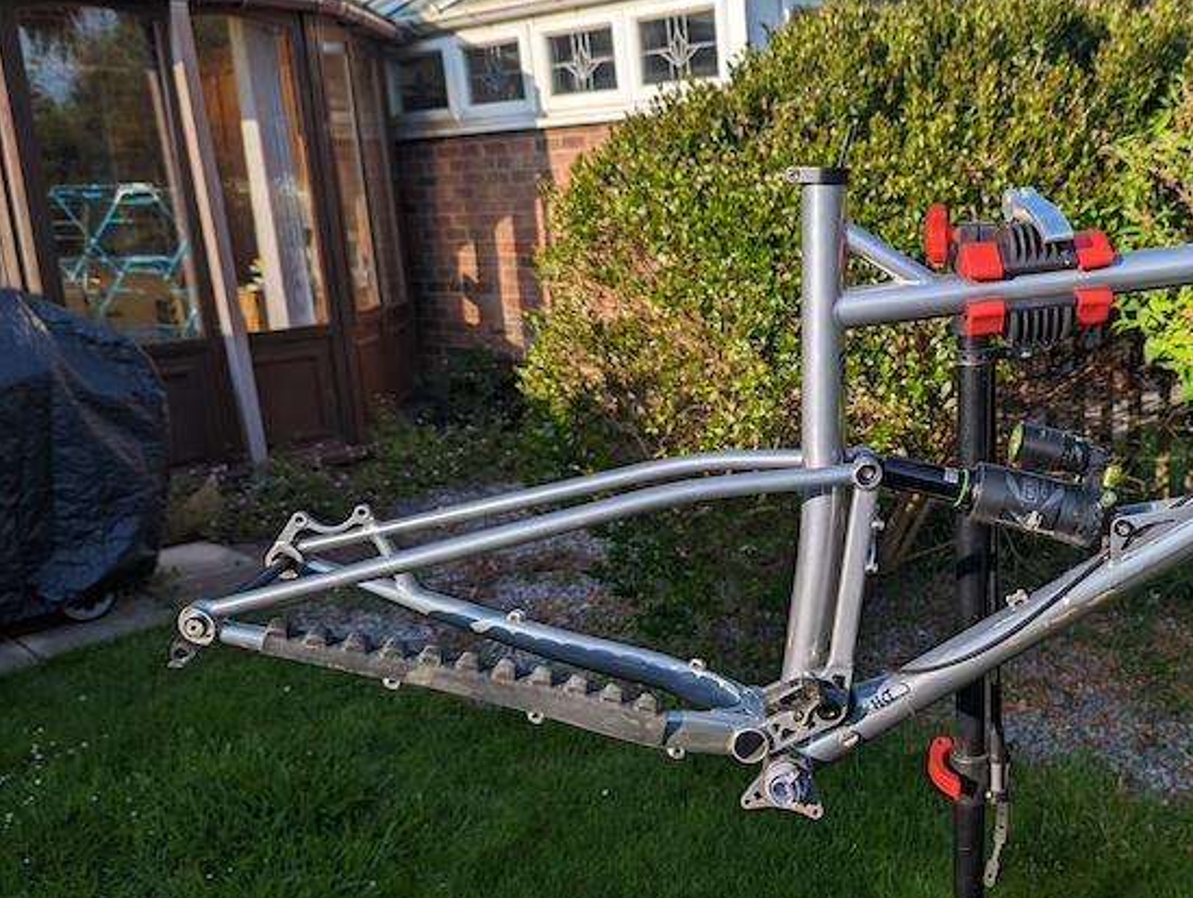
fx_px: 1208
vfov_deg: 40.8
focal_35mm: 35
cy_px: 470
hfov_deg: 50.8
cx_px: 865
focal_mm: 6.81
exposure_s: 1/1664
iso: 40
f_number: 1.85
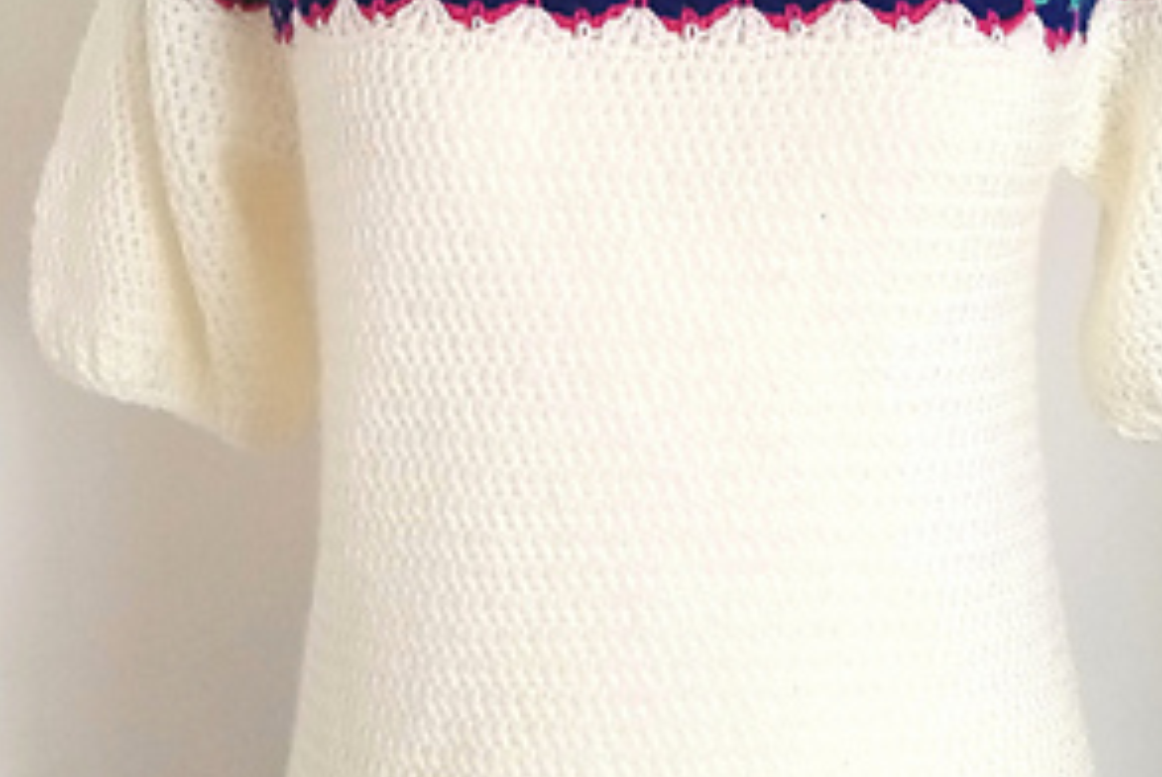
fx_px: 1906
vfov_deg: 22.9
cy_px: 258
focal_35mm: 59
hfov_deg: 33.8
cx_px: 710
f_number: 1.8
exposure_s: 1/33.3
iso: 189
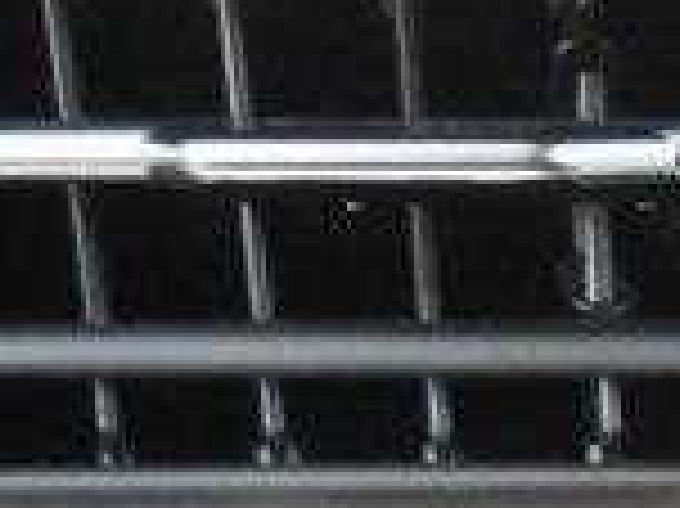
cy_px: 1385
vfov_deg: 8.1
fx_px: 3199
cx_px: 1725
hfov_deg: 10.2
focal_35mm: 163
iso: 3200
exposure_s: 1/20
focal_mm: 12
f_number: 3.5
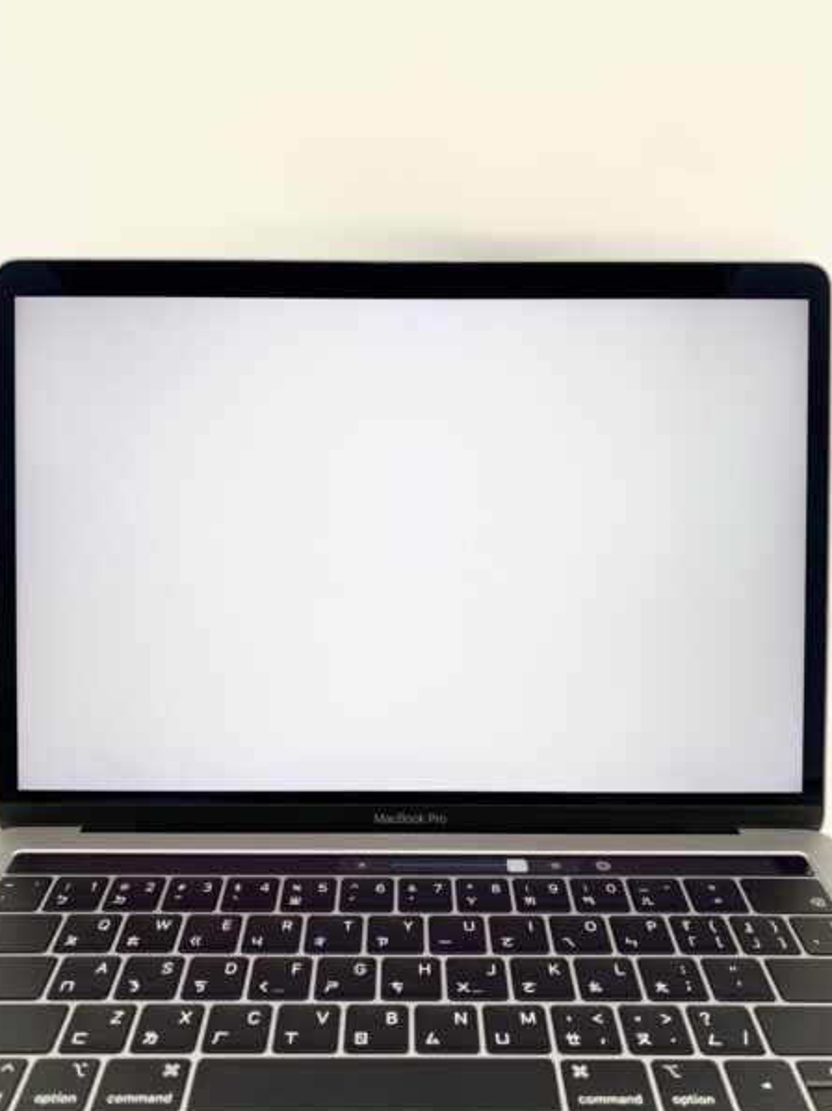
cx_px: 407
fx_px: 930
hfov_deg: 48.2
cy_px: 534
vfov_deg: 61.7
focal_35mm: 29
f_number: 1.8
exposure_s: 1/199
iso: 32
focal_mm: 4.25
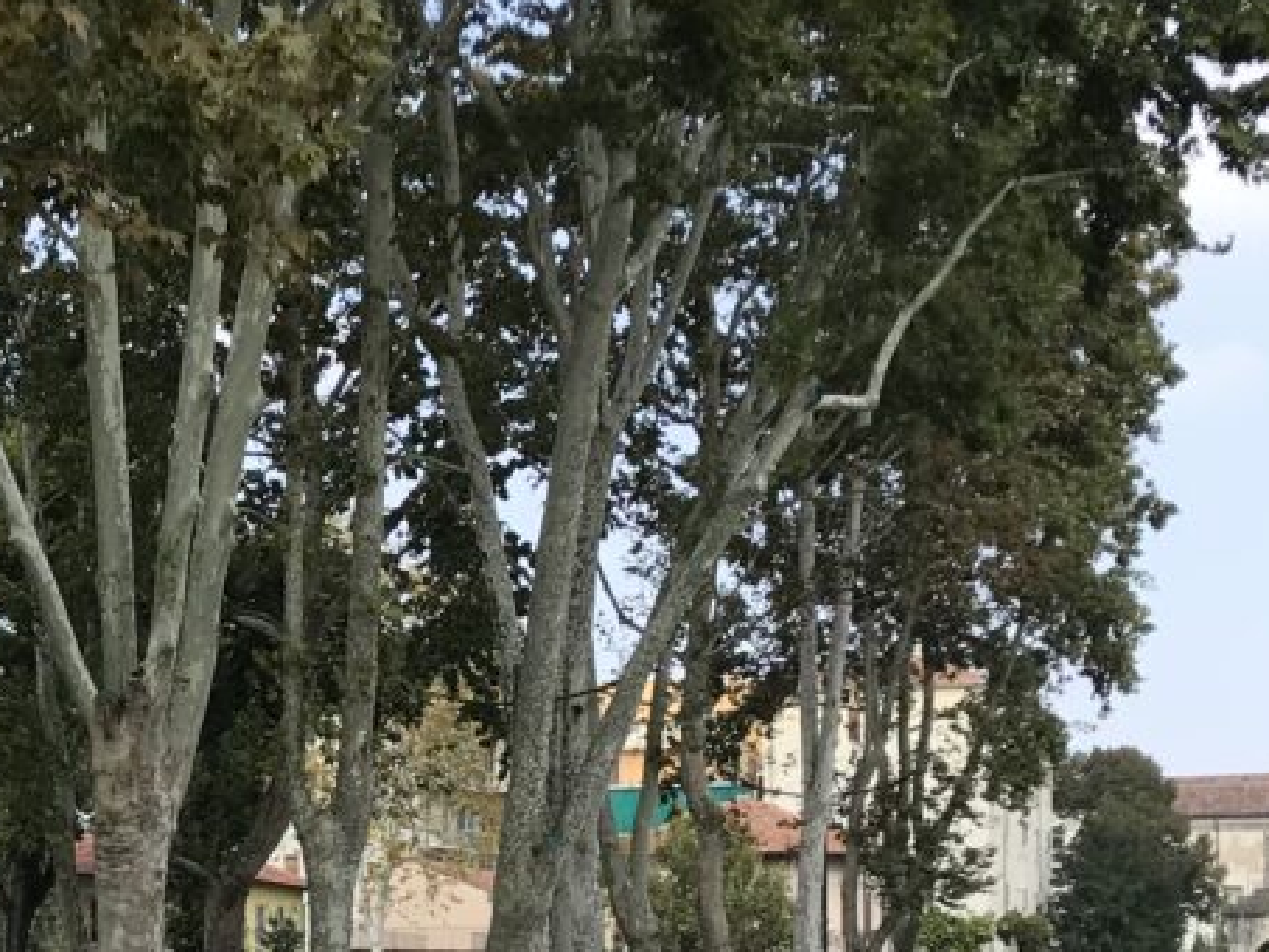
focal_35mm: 89
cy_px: 941
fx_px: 3264
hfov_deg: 21.1
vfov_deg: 16.3
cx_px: -81
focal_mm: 3.99
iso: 20
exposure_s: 1/894
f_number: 1.8
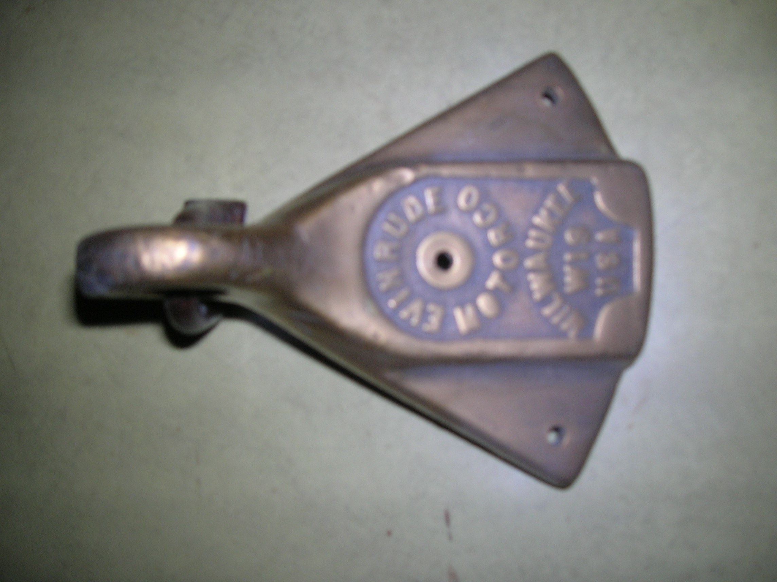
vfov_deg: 41.7
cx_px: 388
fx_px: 763
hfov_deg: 54.0
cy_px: 291
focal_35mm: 34
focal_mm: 5.7
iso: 50
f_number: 2.9
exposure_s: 1/60.1
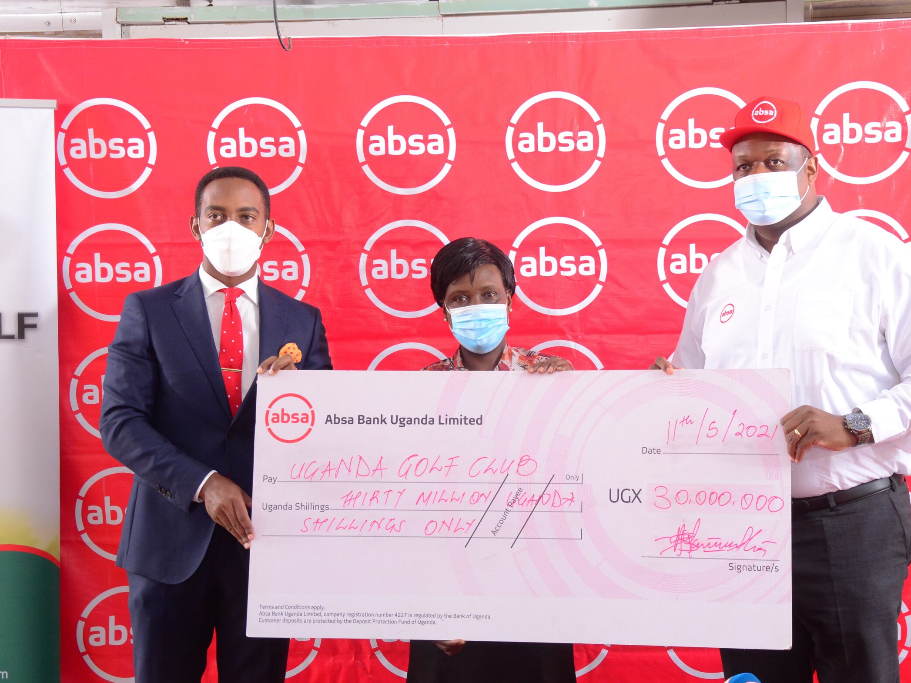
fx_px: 1621
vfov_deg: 23.8
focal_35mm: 62
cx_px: 540
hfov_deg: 31.3
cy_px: 336
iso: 800
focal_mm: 35
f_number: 5.6
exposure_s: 1/125
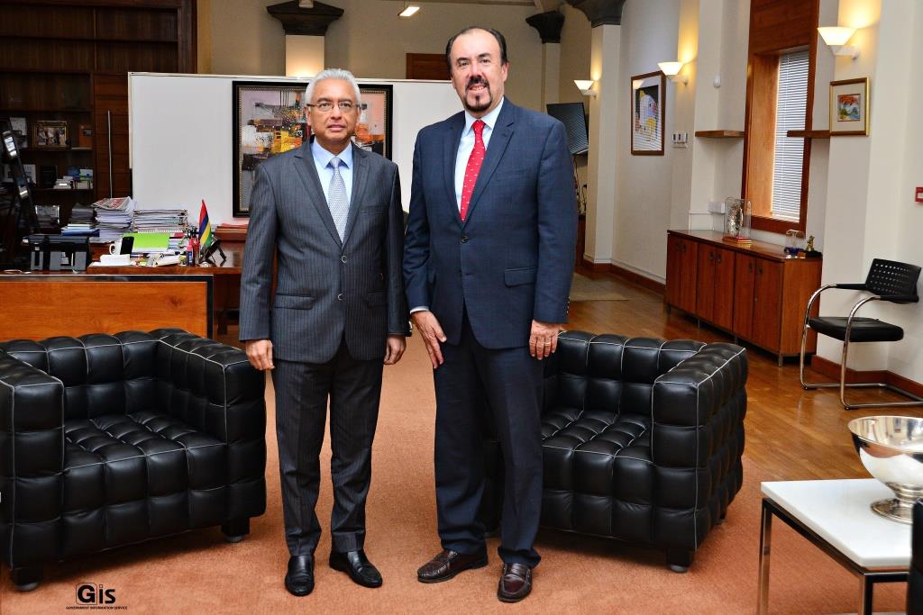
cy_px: 308
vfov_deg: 35.1
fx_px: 974
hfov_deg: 50.7
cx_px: 462
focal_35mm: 38
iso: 2500
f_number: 6.3
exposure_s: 1/200
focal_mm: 38
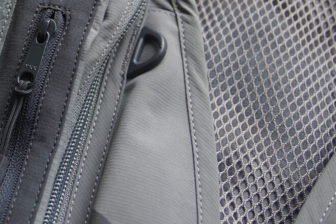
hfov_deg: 22.2
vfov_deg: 15.1
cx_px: 46
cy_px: 48
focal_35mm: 90
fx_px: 840
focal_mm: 26
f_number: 3.2
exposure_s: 1/20
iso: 100
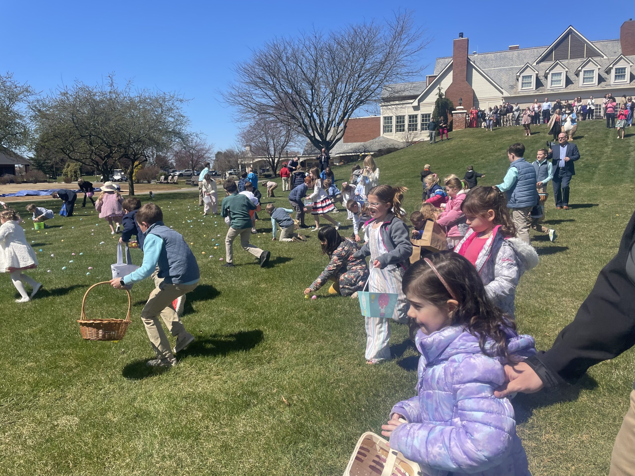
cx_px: 318
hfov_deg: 67.3
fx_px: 477
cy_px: 238
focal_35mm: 26
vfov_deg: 53.1
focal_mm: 4.2
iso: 32
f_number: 1.6
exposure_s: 1/3040
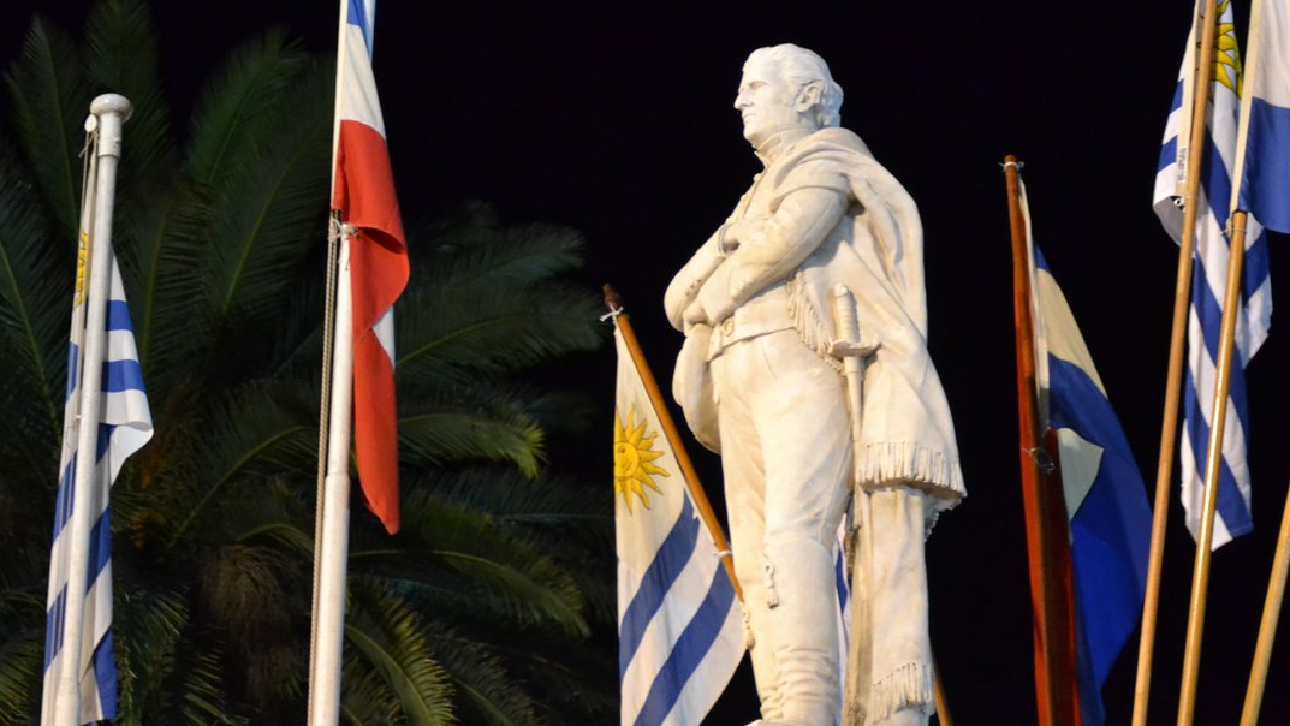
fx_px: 4208
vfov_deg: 9.9
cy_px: 394
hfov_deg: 17.4
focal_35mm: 123
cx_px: 667
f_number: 4
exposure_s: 1/20
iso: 3200
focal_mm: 70
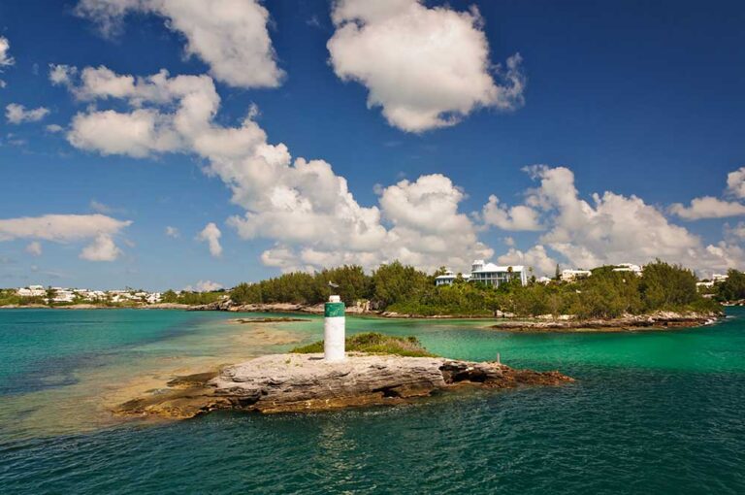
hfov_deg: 67.4
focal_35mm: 27
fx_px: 558
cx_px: 372
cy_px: 248
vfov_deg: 47.8
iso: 320
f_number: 10
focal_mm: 18
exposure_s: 1/320
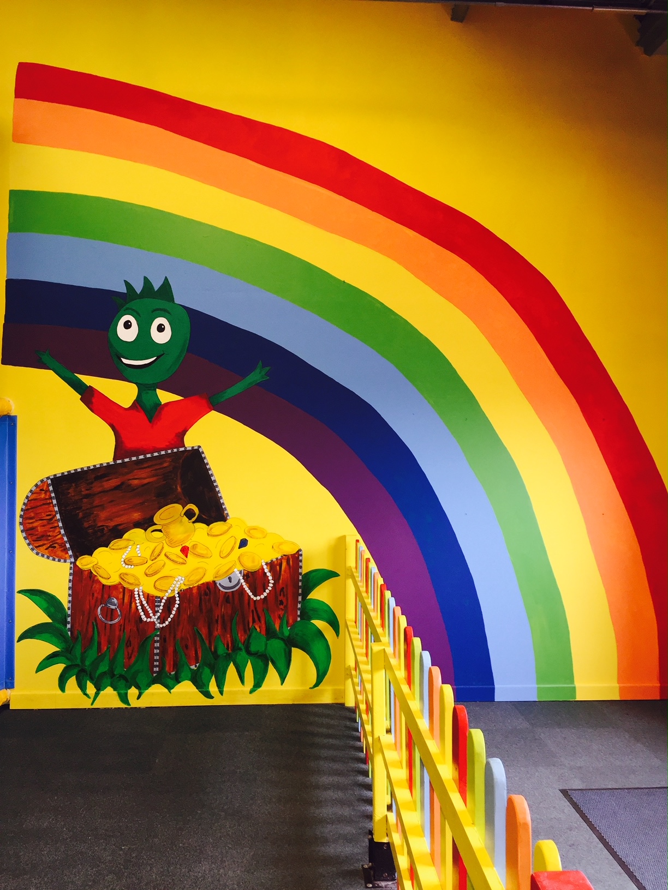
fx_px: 746
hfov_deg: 48.2
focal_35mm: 29
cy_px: 445
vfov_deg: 61.7
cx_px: 334
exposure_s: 1/33
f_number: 2.2
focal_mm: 4.15
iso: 64
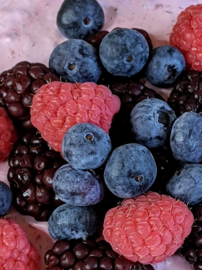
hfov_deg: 12.4
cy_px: 146
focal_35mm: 118
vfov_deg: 16.7
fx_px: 919
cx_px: 187
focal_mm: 4.44
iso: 67
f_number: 1.8
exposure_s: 1/174
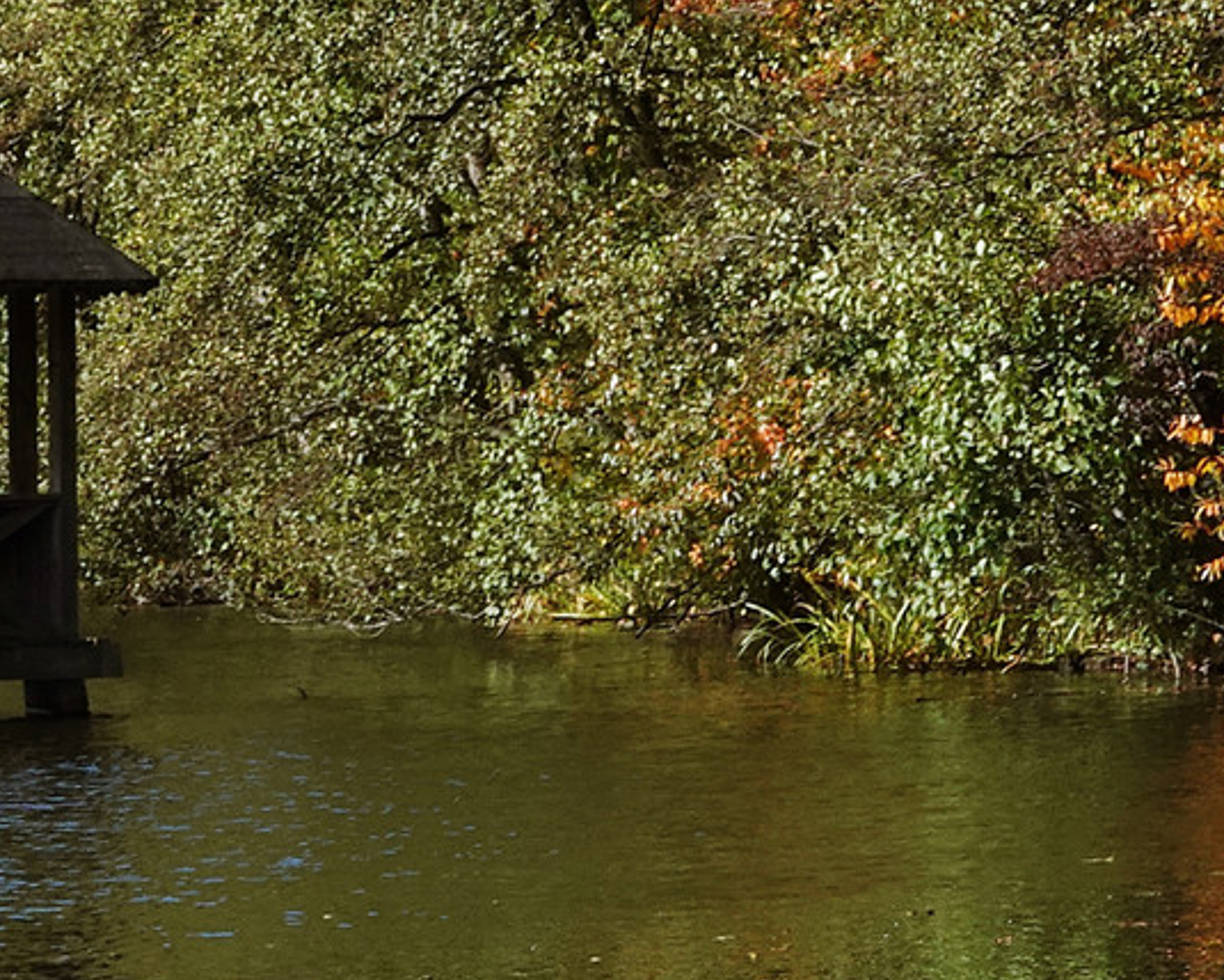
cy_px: 577
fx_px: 14309
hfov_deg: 4.9
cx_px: 842
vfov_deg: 3.9
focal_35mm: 395
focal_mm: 51.14
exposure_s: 1/100
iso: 250
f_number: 16
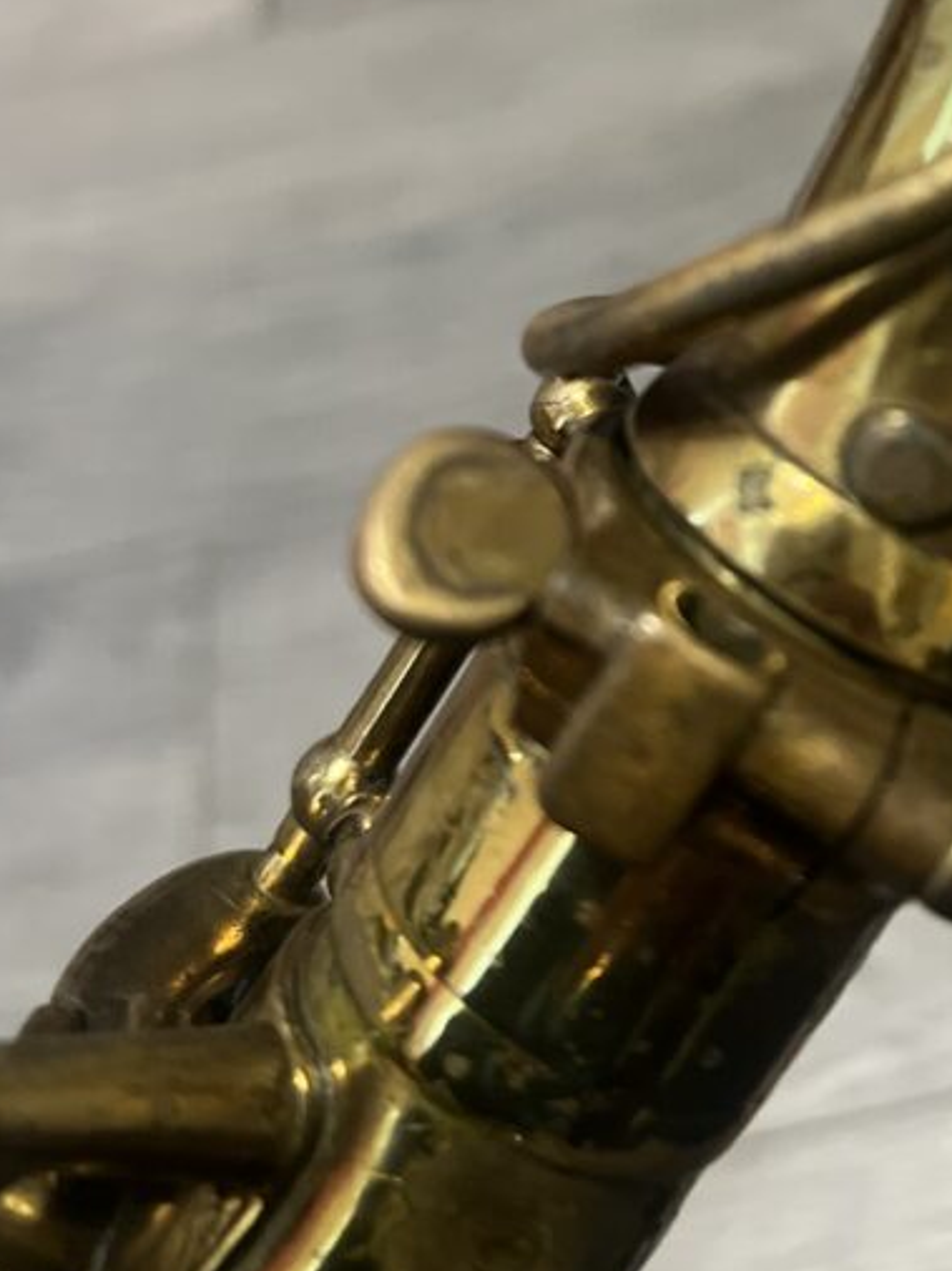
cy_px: 128
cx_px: 879
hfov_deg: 26.0
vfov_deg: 33.7
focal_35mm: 54
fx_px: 1982
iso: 500
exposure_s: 1/40
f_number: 1.5
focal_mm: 5.7
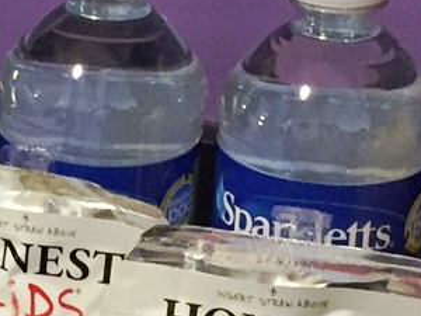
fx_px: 1922
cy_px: 233
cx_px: -114
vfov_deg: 9.4
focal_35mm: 158
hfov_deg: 12.2
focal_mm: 4.15
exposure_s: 1/30
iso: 250
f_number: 2.2
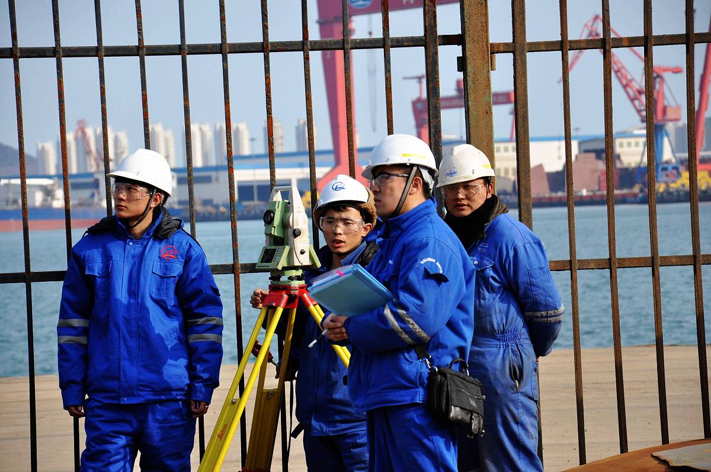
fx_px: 3107
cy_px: 236
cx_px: 356
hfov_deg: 13.1
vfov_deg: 8.7
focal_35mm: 158
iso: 250
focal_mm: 105
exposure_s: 1/640
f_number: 6.3
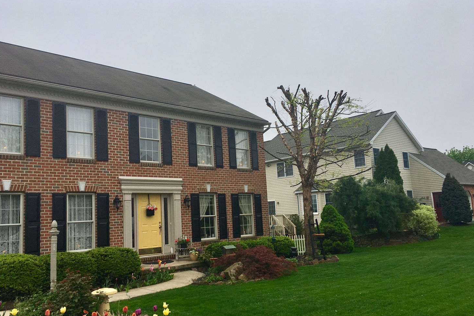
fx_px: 408
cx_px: 235
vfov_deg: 42.3
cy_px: 165
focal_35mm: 31
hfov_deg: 60.3
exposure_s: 1/513
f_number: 2.2
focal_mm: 4.15
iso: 25
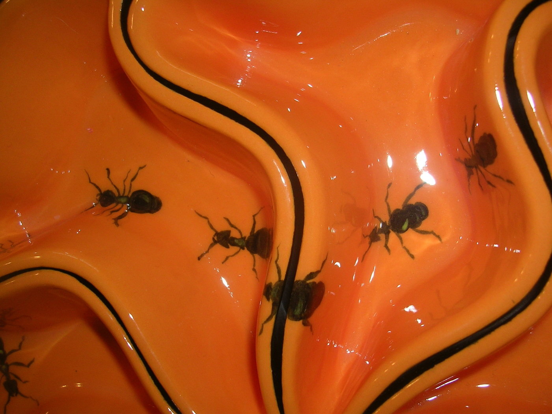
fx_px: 606
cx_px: 276
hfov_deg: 49.0
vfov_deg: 37.7
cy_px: 207
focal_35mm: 38
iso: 50
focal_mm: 5.8
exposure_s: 1/60.1
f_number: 2.8
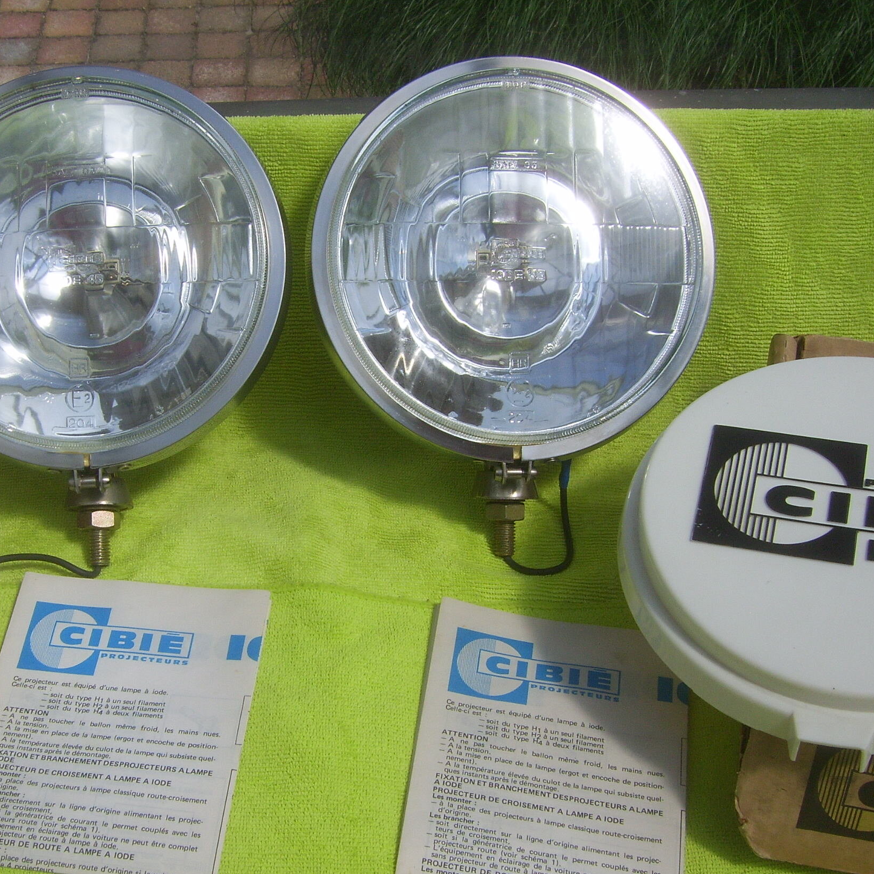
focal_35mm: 53
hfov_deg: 32.1
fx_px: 1514
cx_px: 345
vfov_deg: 32.2
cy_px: 444
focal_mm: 7.8
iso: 50
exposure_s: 1/800
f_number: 6.4
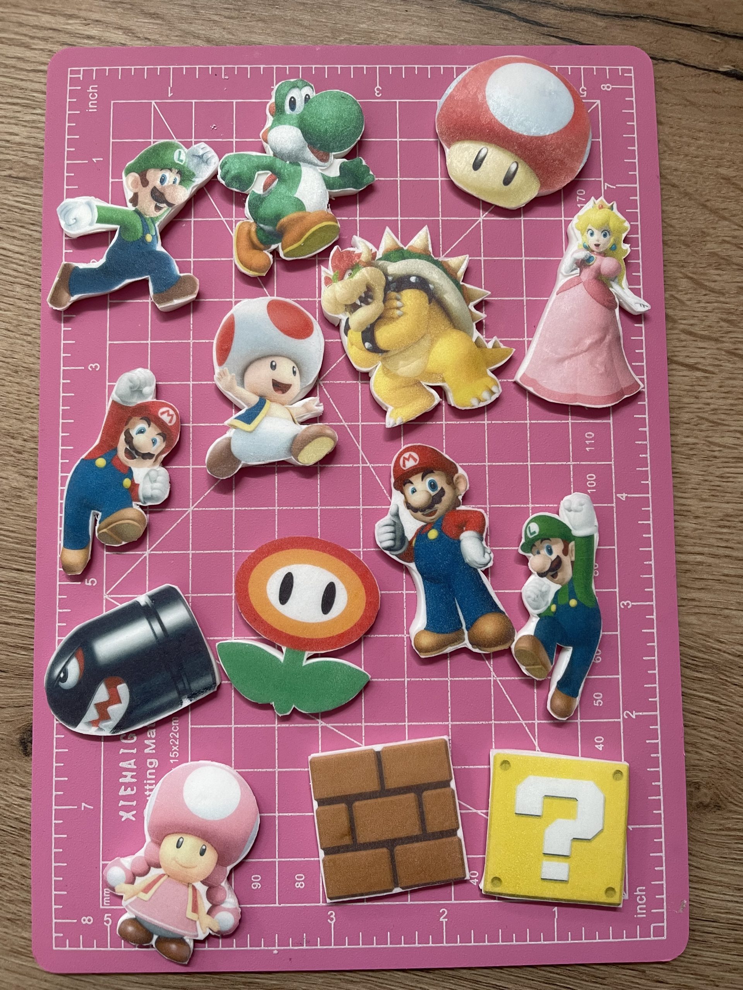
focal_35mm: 26
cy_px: 495
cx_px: 372
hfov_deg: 53.1
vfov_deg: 67.3
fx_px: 744
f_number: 1.6
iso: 125
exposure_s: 1/92
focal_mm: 5.1
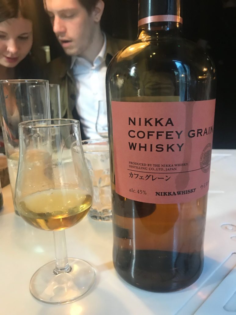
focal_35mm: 28
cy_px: 158
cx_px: 118
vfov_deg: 63.4
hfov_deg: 49.8
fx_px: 254
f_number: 1.8
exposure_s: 1/17
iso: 80
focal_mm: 3.99
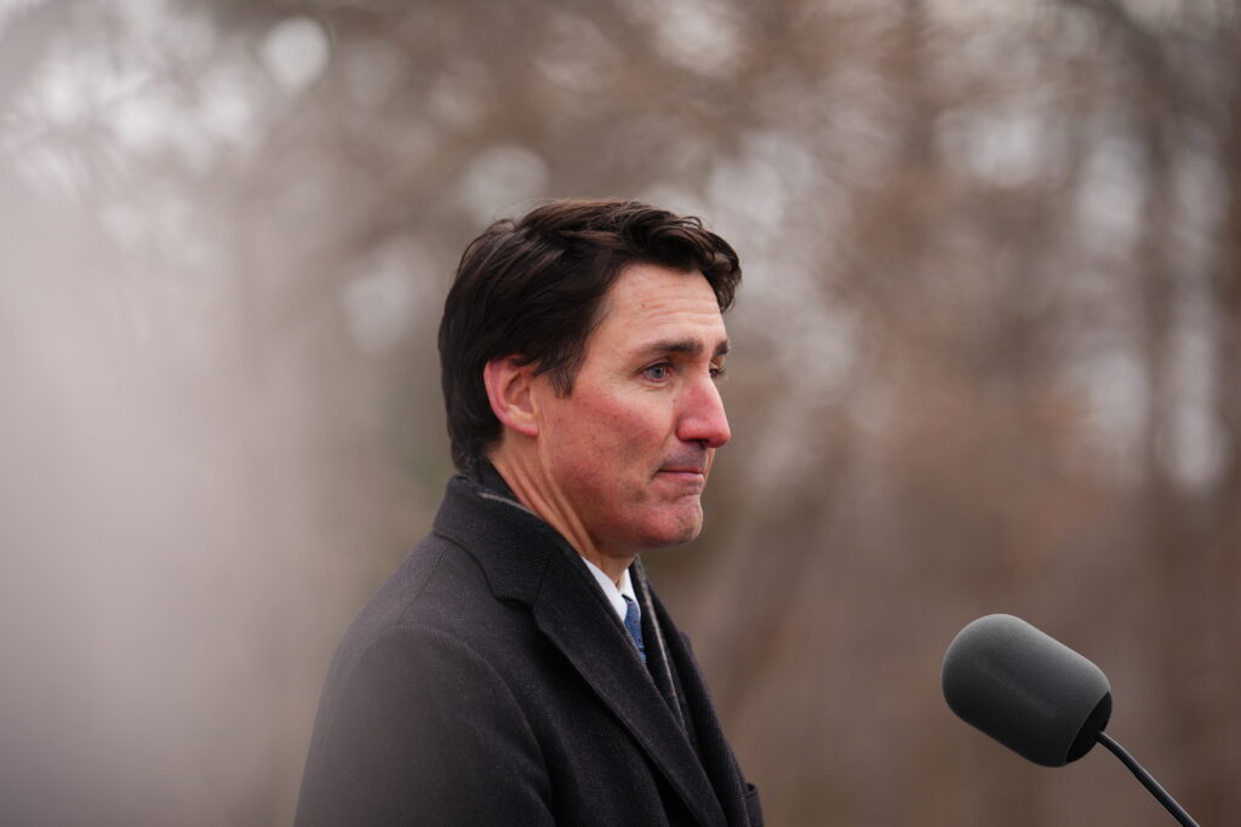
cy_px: 414
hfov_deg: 10.3
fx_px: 6895
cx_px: 620
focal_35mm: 200
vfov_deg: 6.9
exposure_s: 1/1250
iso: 250
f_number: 2.8
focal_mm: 200
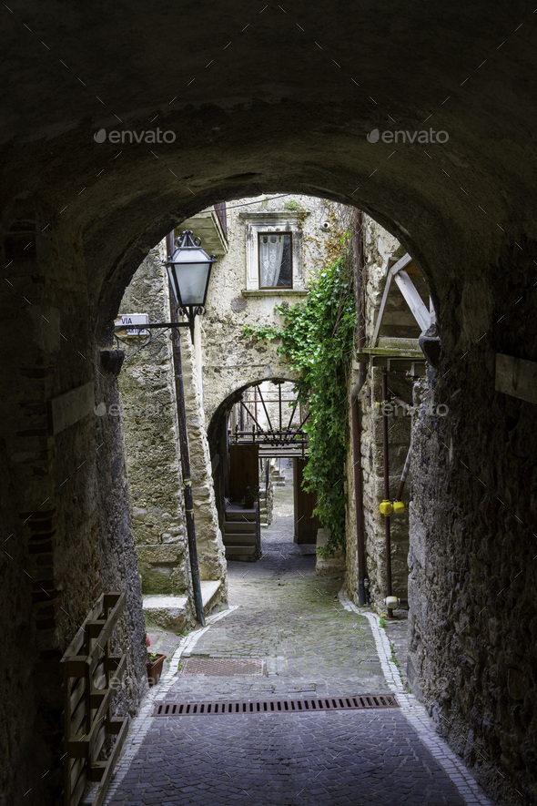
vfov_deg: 47.3
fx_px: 920
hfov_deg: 32.6
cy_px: 403
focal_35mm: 41
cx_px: 268
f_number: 5.6
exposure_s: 1/30
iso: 100
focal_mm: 41.1
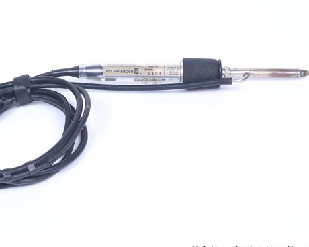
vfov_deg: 20.1
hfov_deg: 25.0
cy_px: 124
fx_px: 695
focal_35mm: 76
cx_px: 121
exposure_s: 1/200
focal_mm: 42
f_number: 14
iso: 200
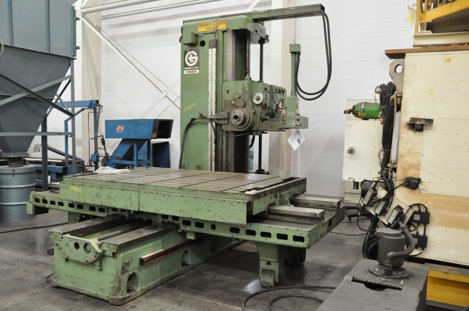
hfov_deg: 62.0
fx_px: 390
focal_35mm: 30
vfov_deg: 43.5
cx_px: 234
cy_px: 156
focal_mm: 20
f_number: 3.5
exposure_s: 1/30
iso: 3200
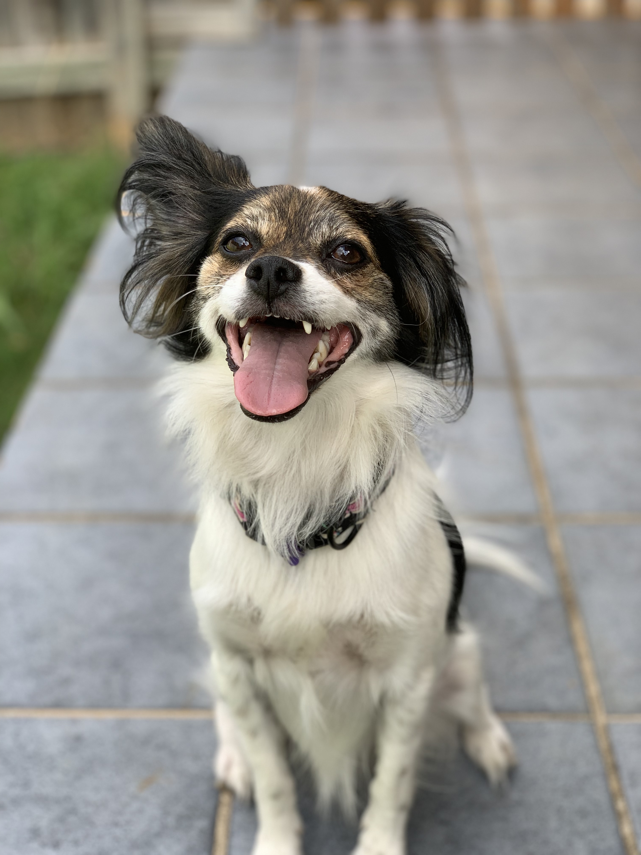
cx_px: 320
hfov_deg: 28.0
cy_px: 428
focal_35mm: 52
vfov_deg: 36.8
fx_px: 1284
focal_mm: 6
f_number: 2.4
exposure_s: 1/150
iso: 16
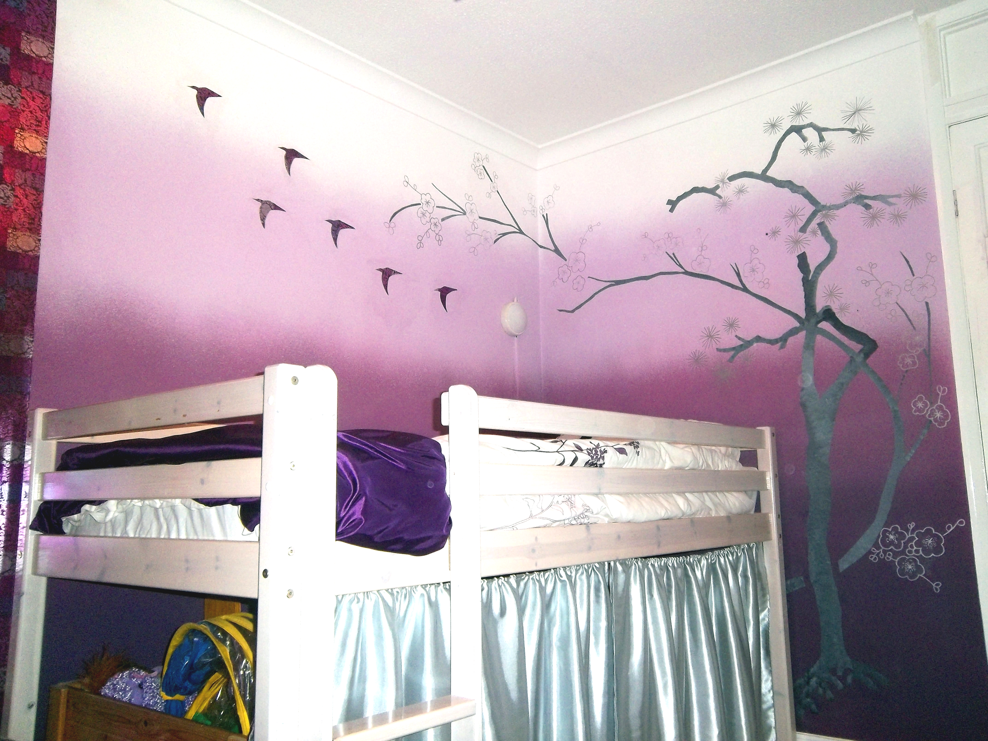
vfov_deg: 49.7
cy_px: 370
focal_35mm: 28
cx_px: 494
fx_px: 799
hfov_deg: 63.4
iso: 160
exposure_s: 1/30
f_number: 3.5
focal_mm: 5.05
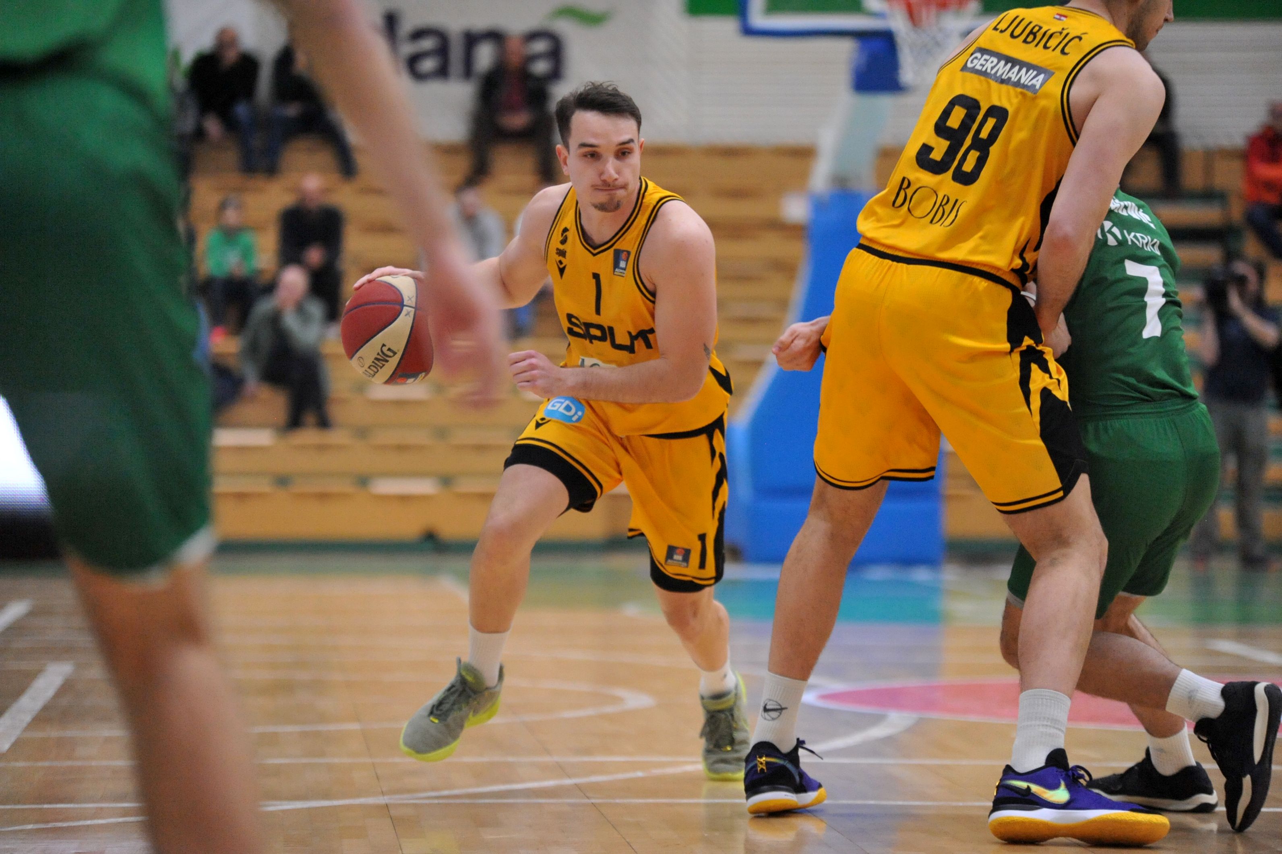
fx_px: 5695
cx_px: 641
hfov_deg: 12.8
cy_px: 427
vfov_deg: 8.6
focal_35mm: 160
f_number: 2.8
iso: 6400
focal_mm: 160
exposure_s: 1/1000
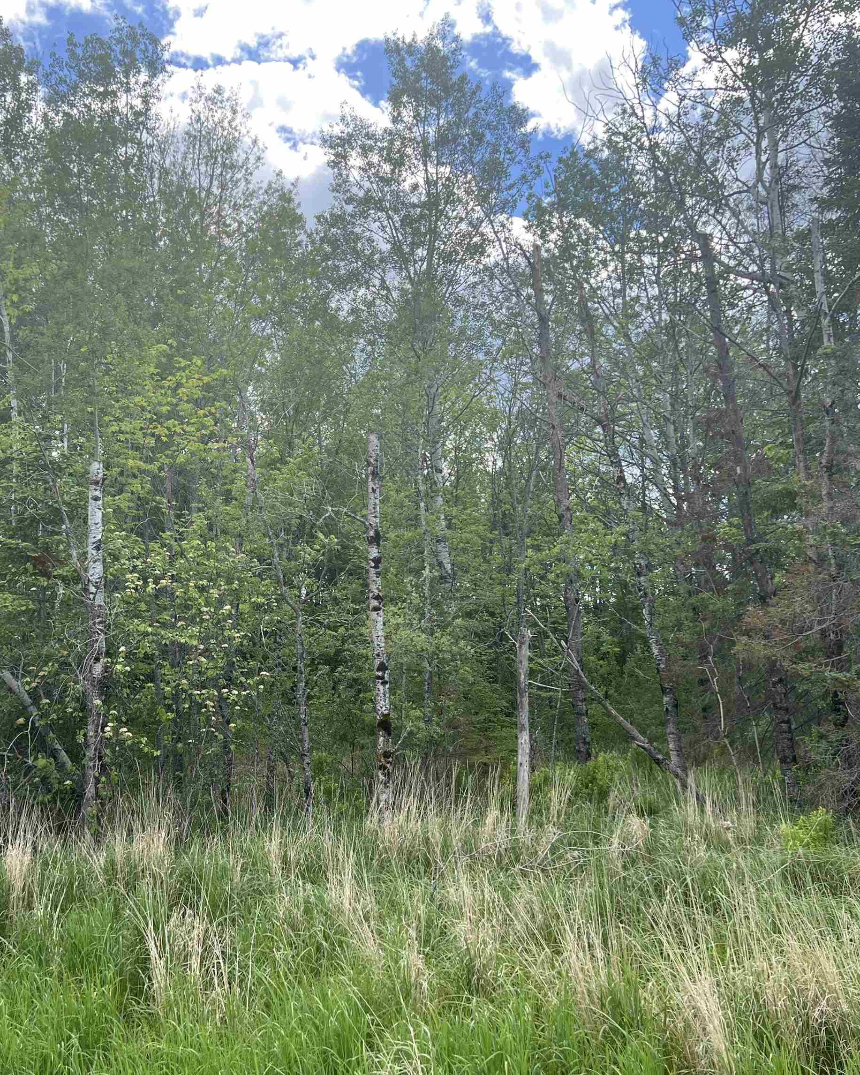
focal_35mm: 34
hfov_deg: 42.9
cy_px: 536
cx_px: 308
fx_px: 1082
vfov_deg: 52.8
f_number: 1.5
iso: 50
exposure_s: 1/1395
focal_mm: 5.7
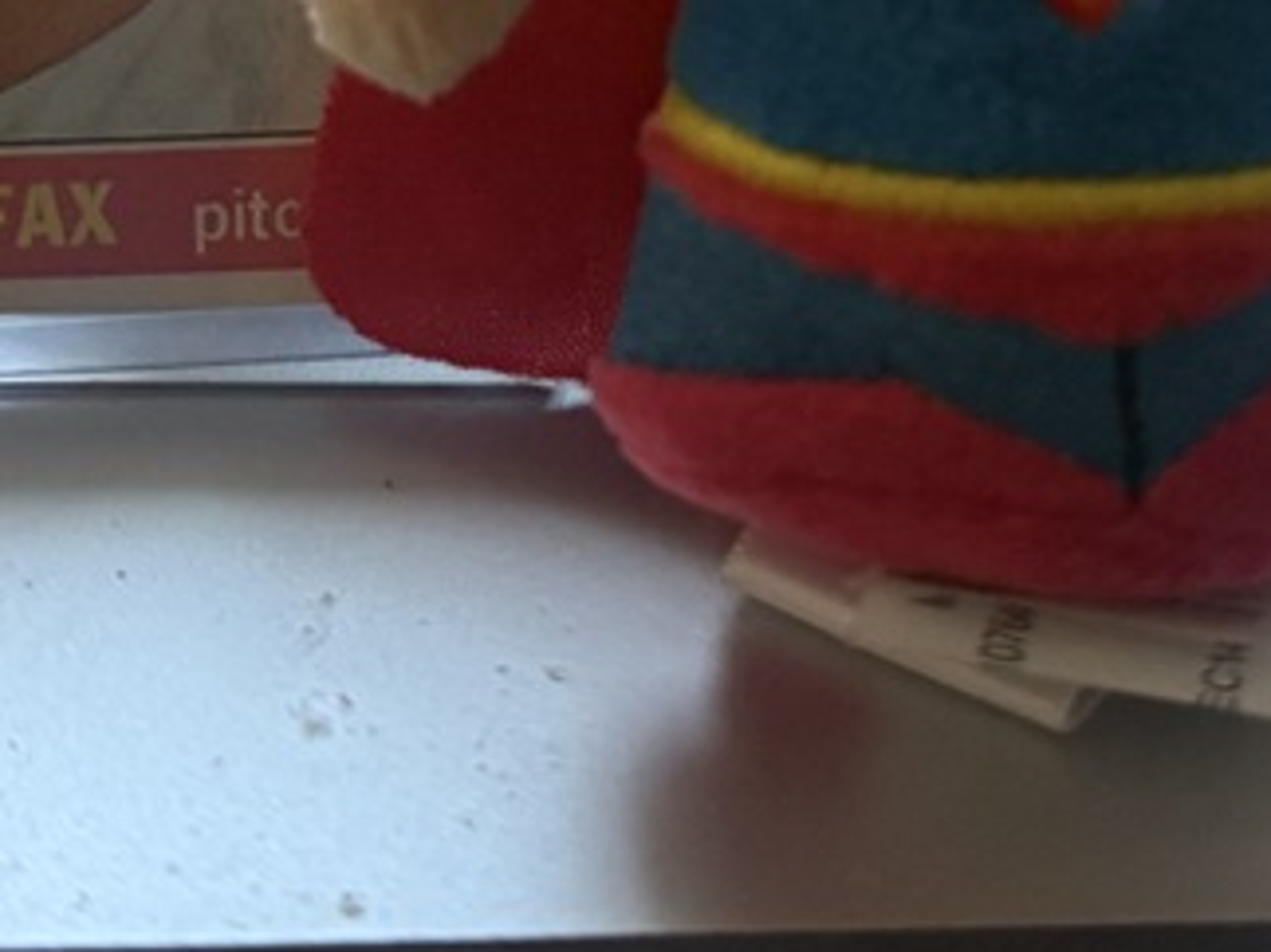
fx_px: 3524
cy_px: -360
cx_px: 1062
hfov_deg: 20.2
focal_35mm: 96
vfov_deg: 14.6
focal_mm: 6.76
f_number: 1.78
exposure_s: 1/60
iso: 800
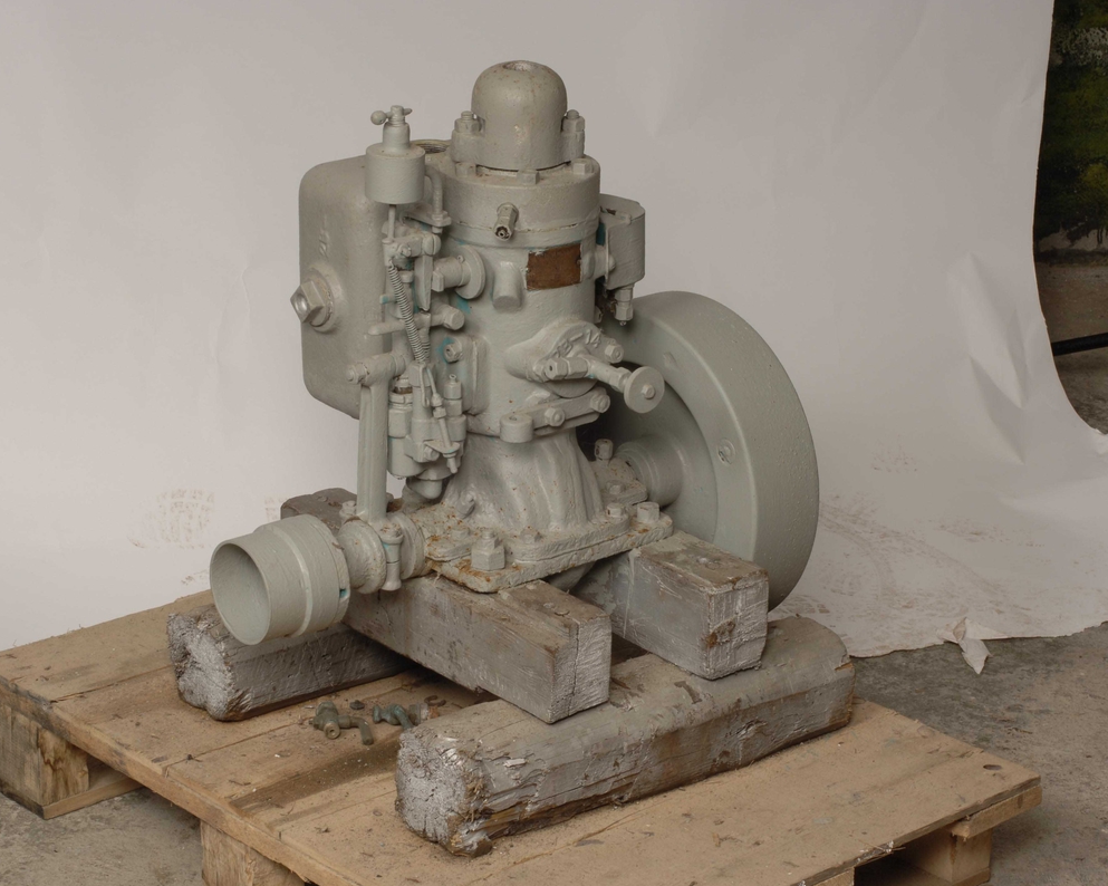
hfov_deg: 22.5
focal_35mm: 85
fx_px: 2787
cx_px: 485
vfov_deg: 18.1
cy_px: 444
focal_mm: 50
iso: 100
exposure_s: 1/100
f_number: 14
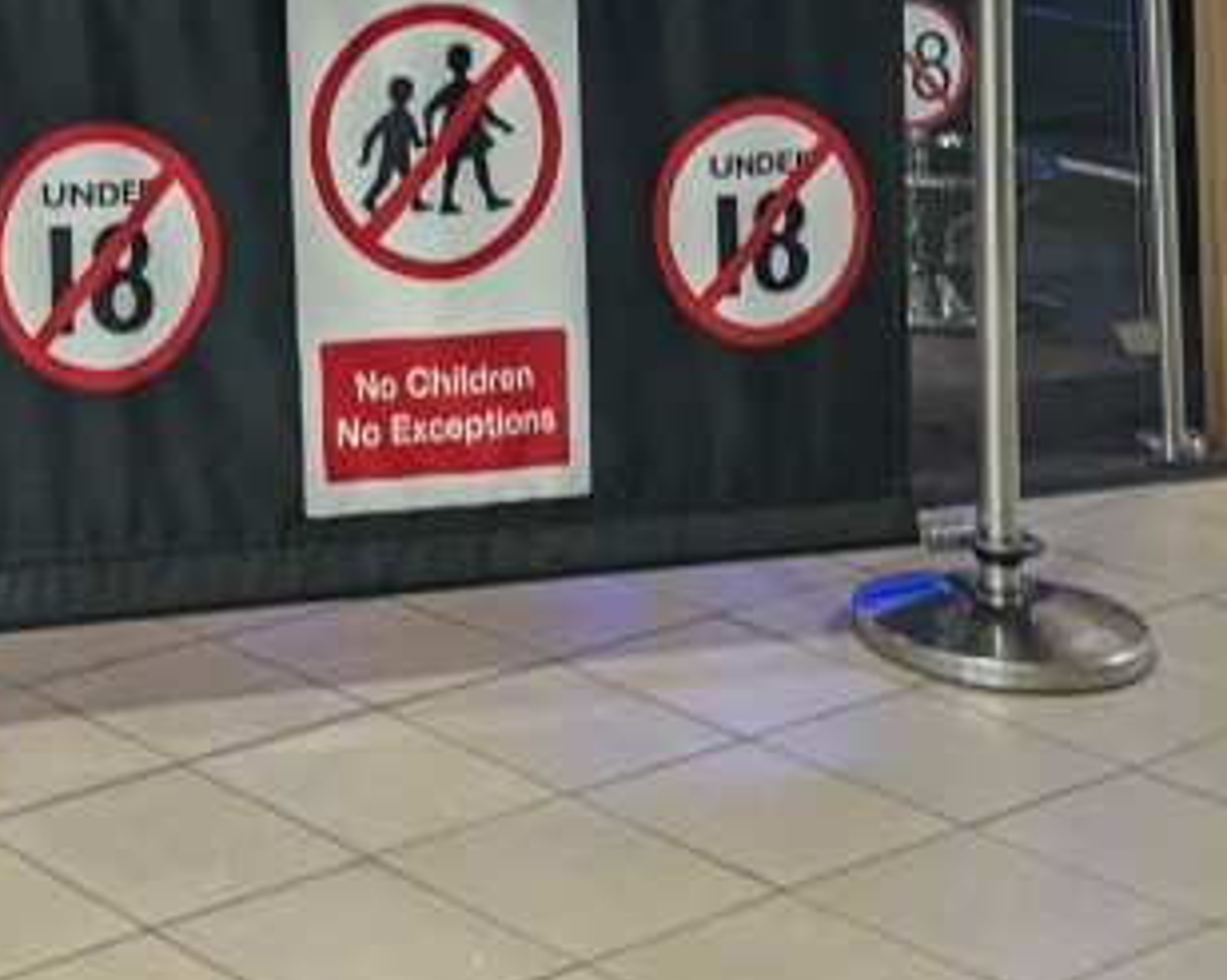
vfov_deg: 14.8
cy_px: -769
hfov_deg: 20.3
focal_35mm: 91
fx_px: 3303
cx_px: -22
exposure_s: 1/100
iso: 360
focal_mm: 6.81
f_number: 1.85
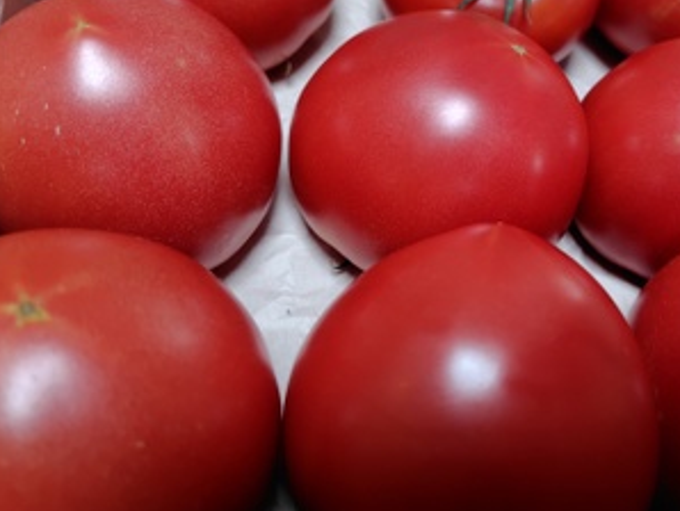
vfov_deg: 38.2
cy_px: 164
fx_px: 727
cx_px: 454
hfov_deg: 49.2
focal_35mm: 37
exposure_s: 1/50
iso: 399
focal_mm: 5.6
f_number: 1.9
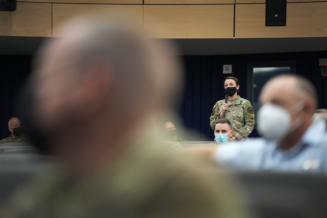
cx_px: 164
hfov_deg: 23.9
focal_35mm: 85
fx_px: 772
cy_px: 109
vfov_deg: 16.1
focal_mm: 85
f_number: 1.4
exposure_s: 1/640
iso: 1600
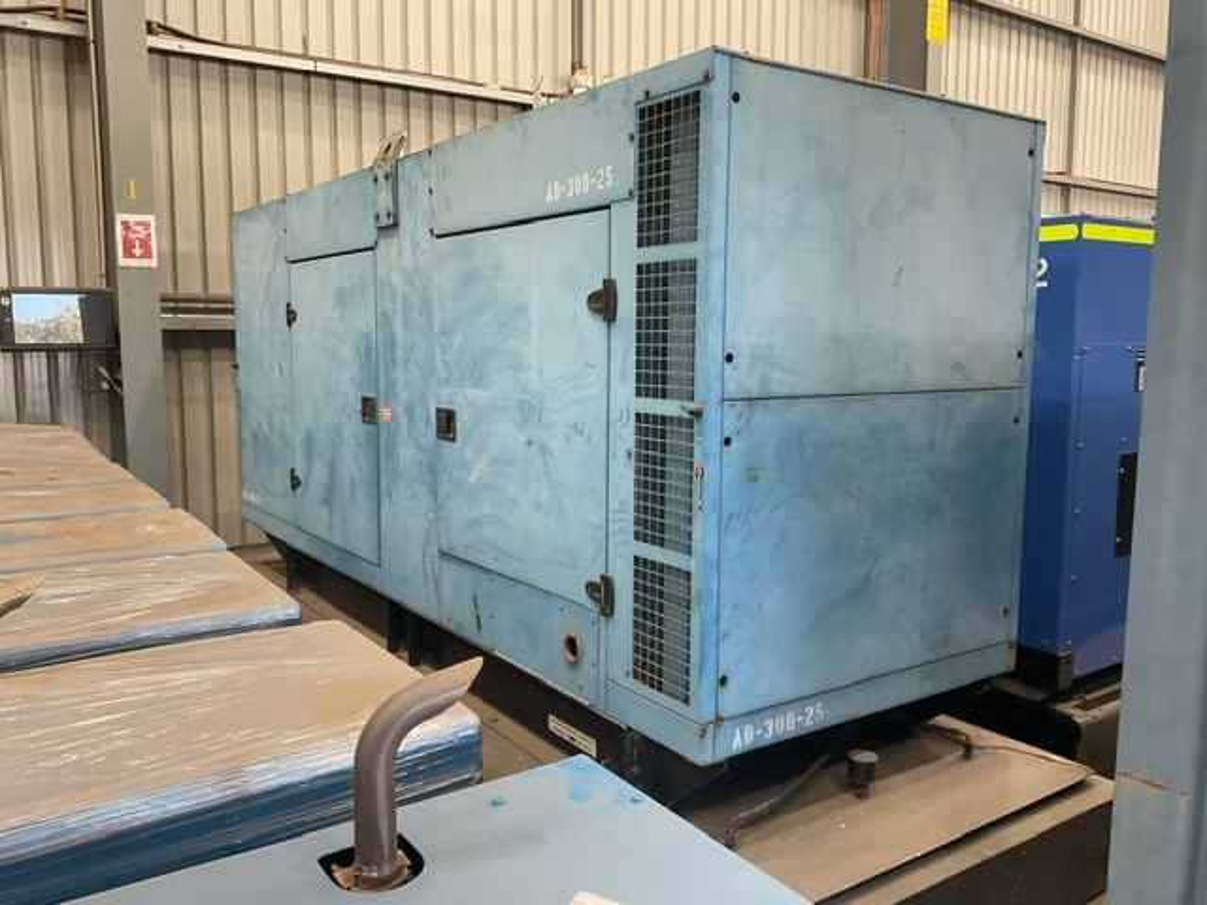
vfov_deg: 48.2
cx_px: 604
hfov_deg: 61.7
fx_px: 1011
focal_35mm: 29
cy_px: 452
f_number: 1.8
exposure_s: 1/60
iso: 80
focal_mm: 3
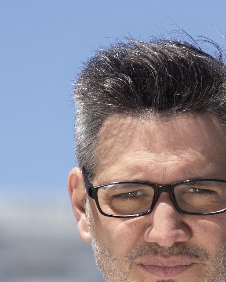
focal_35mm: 438
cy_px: 251
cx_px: 165
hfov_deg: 3.5
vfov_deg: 4.4
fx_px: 3660
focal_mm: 200
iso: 100
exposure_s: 1/180
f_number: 8
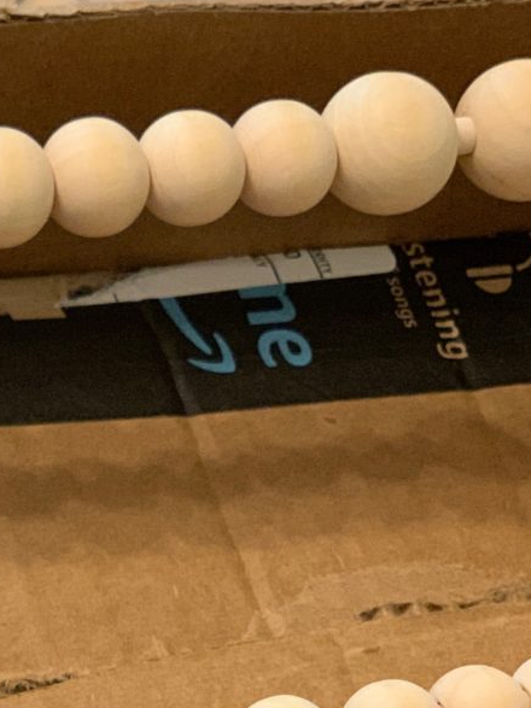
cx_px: -56
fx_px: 2783
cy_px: 631
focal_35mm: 136
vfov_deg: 14.4
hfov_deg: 10.8
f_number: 2.4
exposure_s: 1/40
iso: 320
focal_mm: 6
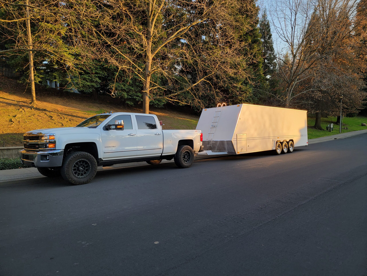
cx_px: 184
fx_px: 254
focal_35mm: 24
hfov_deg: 71.6
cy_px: 138
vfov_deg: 56.8
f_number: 1.8
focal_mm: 6.7
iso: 16
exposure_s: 1/141
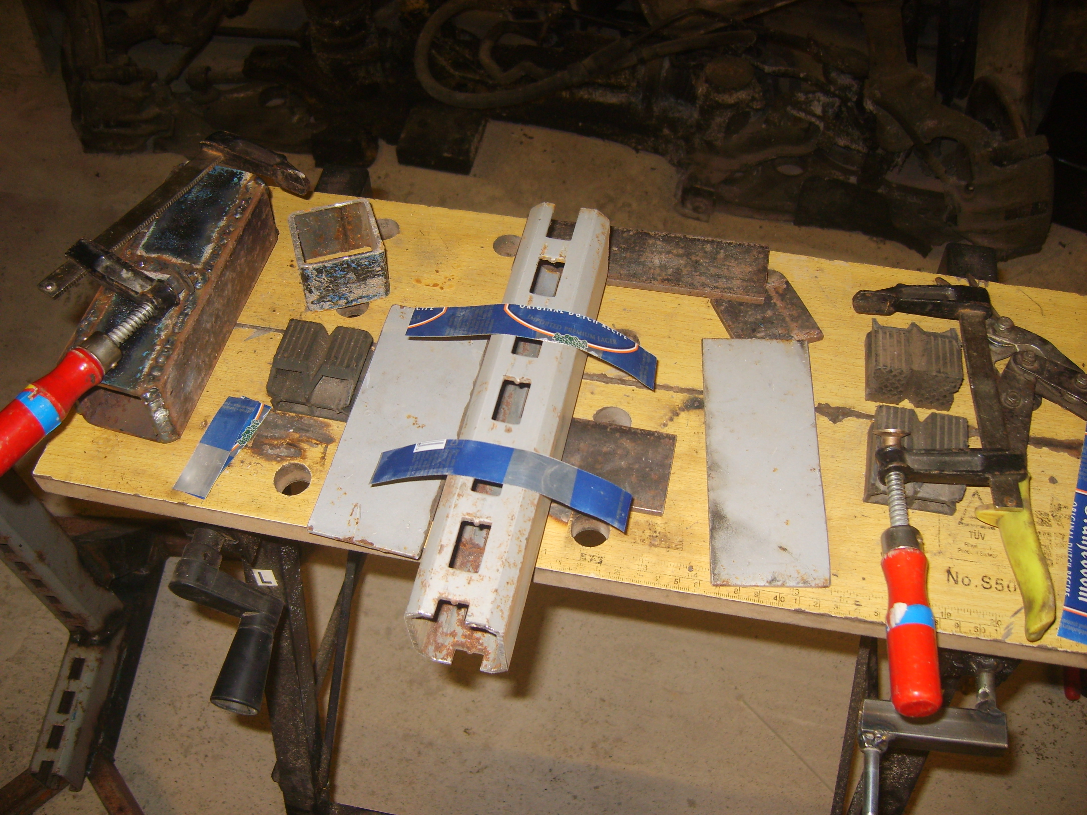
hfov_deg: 52.6
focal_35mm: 35
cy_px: 408
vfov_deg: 40.7
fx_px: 1099
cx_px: 544
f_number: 2.8
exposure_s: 1/30
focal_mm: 7.4
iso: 100
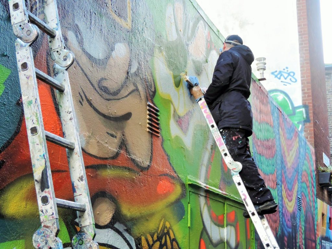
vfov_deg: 24.4
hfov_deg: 32.2
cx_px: 166
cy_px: 124
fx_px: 575
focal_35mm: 60
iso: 220
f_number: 3.7
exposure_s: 1/60
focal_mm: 10.7
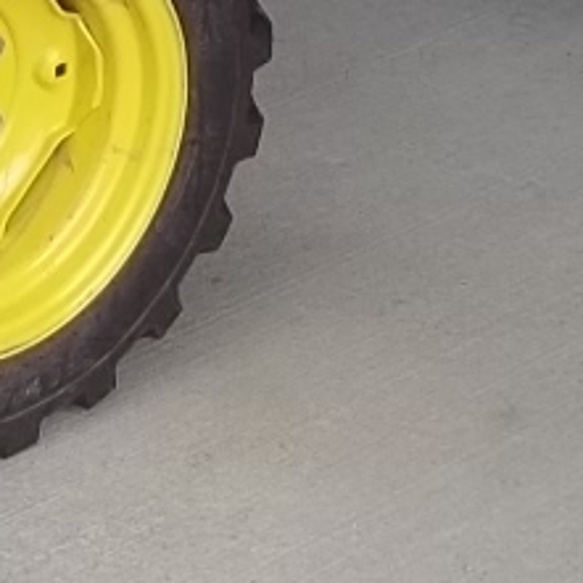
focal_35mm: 164
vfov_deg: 9.9
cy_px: -591
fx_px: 3125
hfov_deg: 10.7
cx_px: 293
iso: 64
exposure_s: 1/200
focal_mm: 5.7
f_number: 2.9
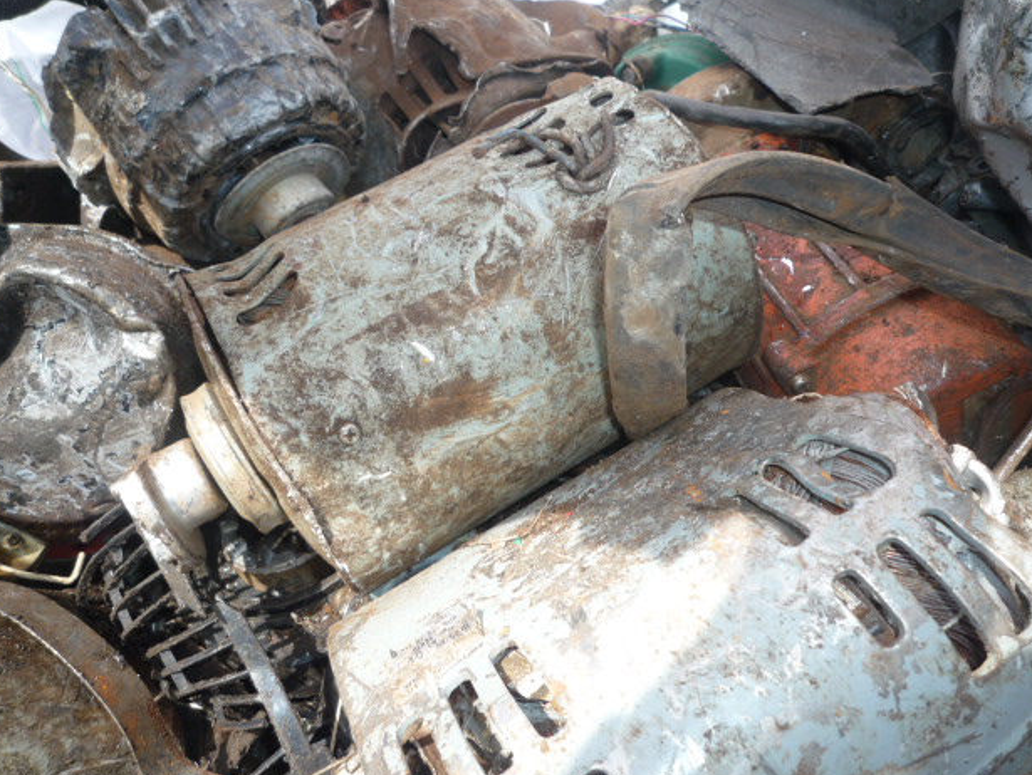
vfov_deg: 53.1
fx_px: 776
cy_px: 381
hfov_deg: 67.3
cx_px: 513
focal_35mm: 26
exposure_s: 1/320
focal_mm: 4.4
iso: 100
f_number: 2.8
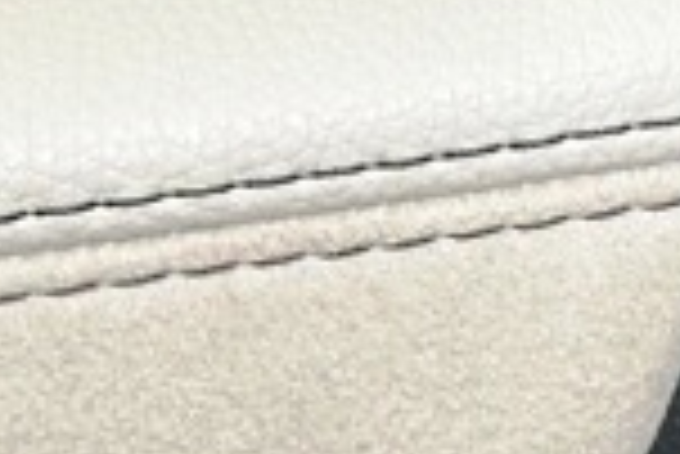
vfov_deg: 4.0
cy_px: -638
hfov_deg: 5.7
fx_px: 6409
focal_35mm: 339
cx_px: 1900
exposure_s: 1/40
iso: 250
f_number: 1.78
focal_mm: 6.86
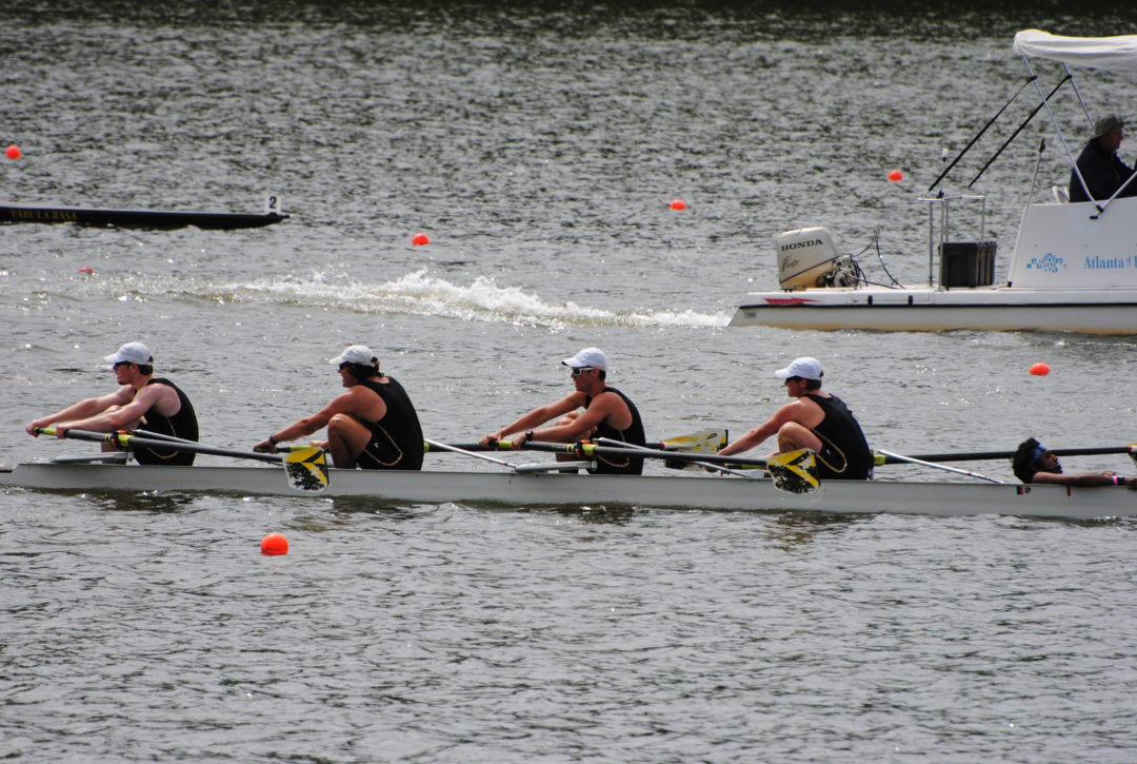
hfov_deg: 4.6
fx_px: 14242
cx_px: 568
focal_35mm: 450
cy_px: 382
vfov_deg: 3.1
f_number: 5.6
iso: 200
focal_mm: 300
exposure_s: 1/1250
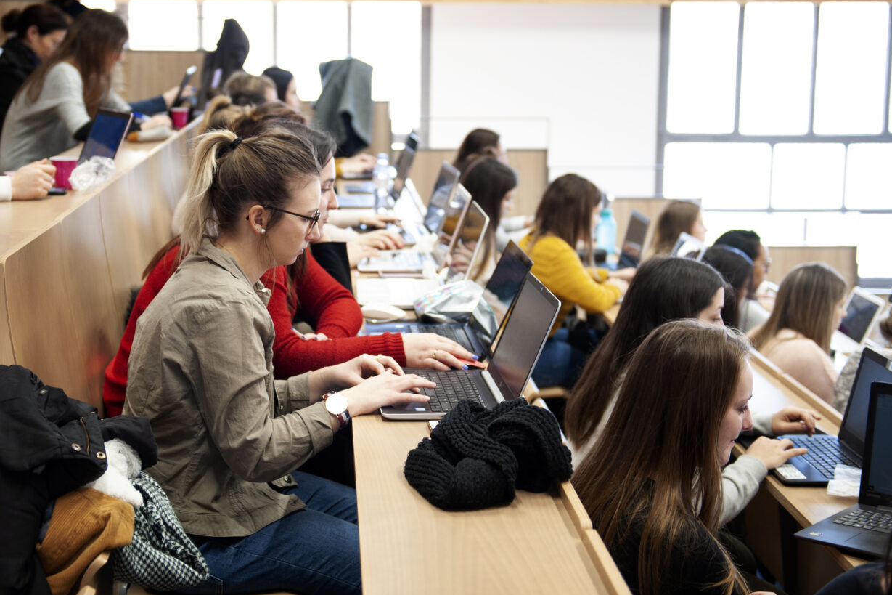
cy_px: 225
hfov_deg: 36.1
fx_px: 1363
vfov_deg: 24.5
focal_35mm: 55
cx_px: 337
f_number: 2.8
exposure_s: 1/80
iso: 800
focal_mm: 44
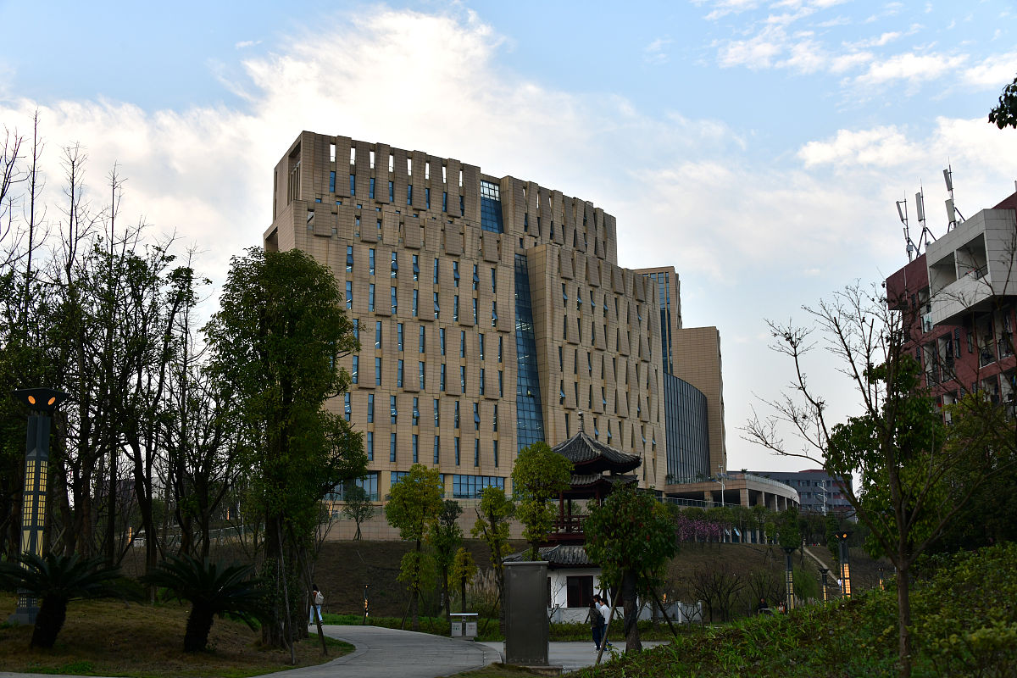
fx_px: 1130
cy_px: 339
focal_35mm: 40
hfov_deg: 48.5
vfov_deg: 33.4
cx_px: 508
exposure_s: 1/160
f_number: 8
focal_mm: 40
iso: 400
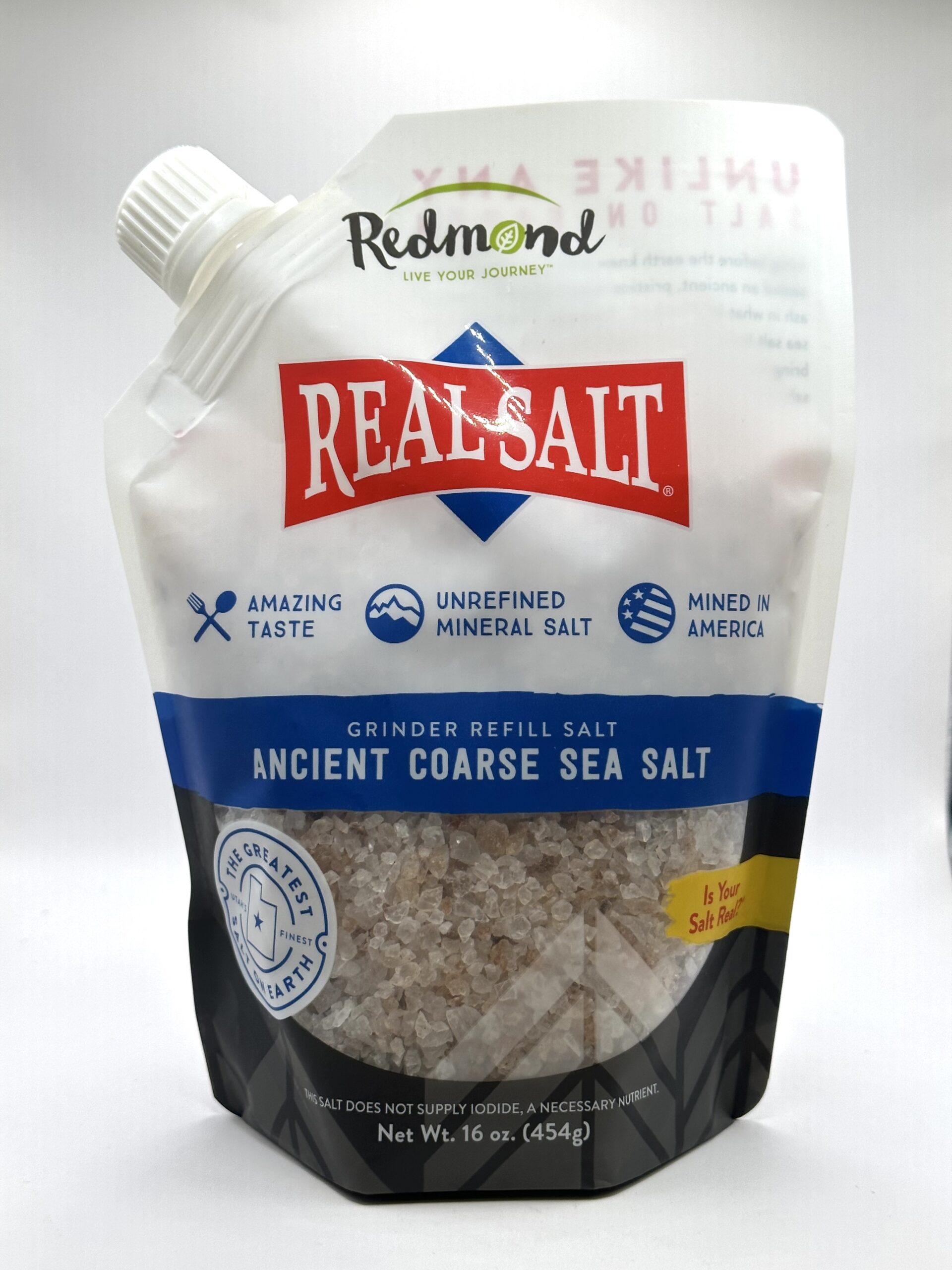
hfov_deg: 30.3
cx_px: 476
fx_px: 1760
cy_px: 635
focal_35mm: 48
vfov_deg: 39.7
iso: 64
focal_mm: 6.86
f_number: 1.78
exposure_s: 1/411
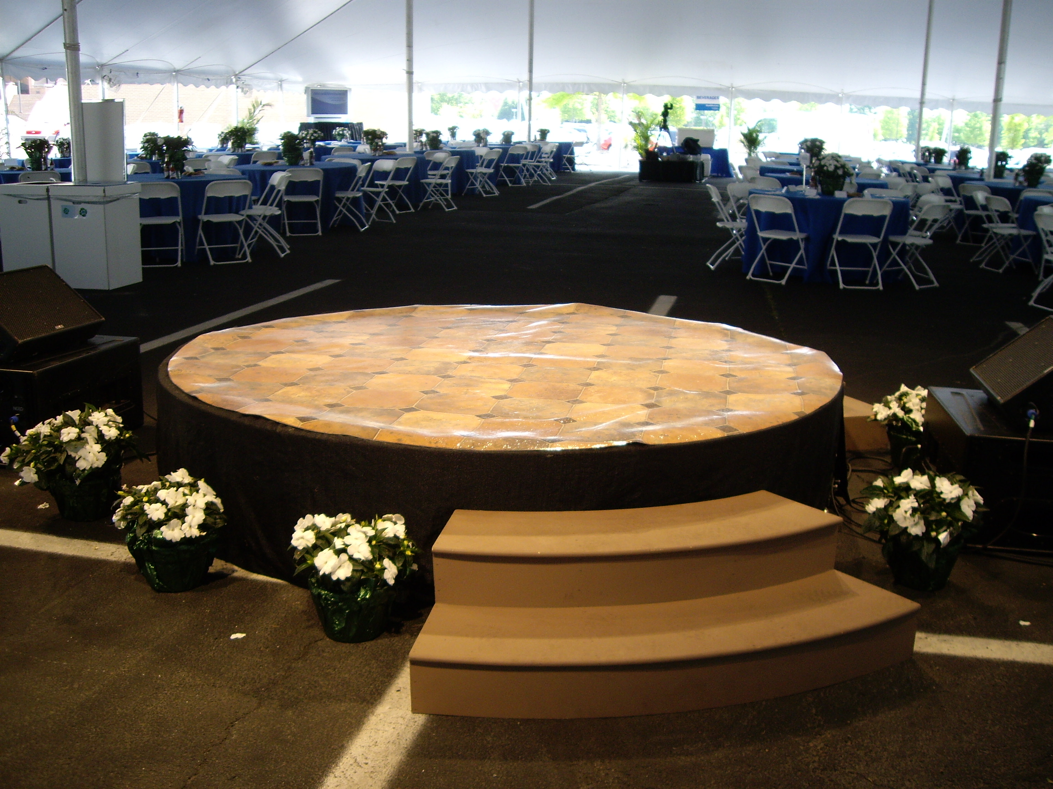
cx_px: 526
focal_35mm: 38
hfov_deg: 49.0
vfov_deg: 37.7
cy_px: 394
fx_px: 1156
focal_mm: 6.2
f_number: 2.7
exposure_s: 1/80
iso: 100
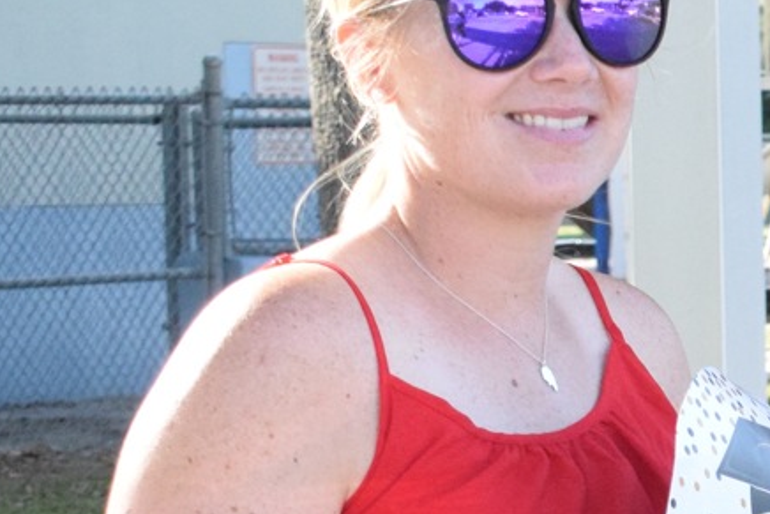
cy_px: 497
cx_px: 1718
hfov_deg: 8.7
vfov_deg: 6.2
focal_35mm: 220
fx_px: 4707
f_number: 8
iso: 2500
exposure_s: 1/1000
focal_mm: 32
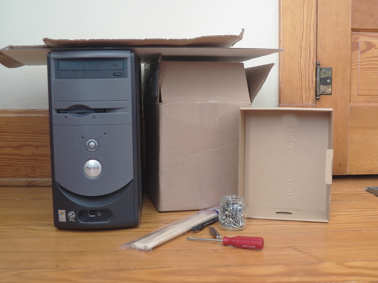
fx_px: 437
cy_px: 142
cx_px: 189
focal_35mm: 40
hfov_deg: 46.8
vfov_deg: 36.0
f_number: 3.2
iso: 200
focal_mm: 7.1
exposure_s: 1/30
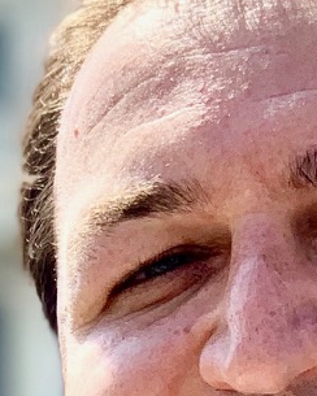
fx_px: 3929
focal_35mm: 335
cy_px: 667
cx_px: 188
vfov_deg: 5.7
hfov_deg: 4.6
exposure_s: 1/527
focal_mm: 6
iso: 16
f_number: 2.4
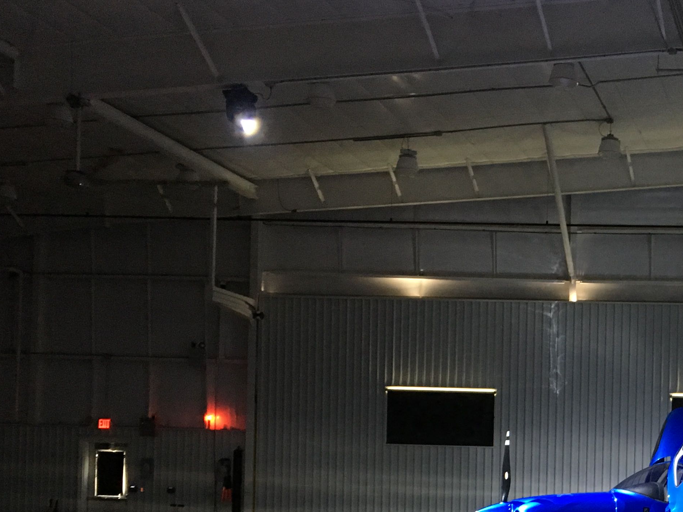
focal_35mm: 62
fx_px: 1223
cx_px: 711
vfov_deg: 22.9
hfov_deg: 28.9
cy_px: 490
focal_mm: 4.15
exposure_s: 1/30
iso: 125
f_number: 2.2
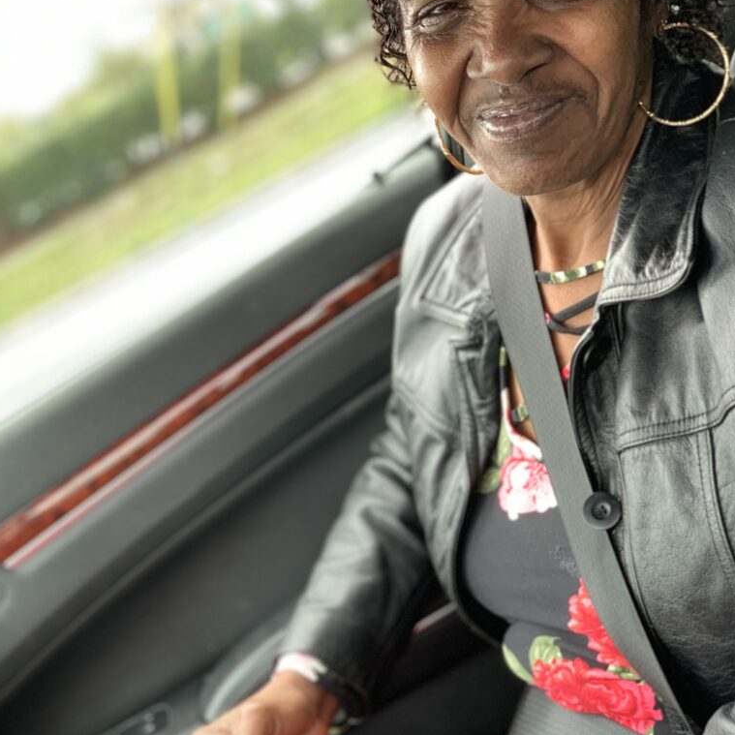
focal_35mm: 62
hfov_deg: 27.7
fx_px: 1489
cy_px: 412
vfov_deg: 27.7
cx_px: 366
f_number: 2.4
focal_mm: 6
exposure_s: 1/65
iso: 125
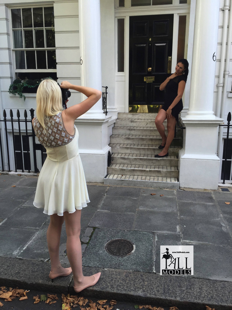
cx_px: 116
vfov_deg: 61.7
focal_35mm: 29
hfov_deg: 48.2
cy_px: 155
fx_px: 259
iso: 32
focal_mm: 4.15
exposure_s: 1/267
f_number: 2.2
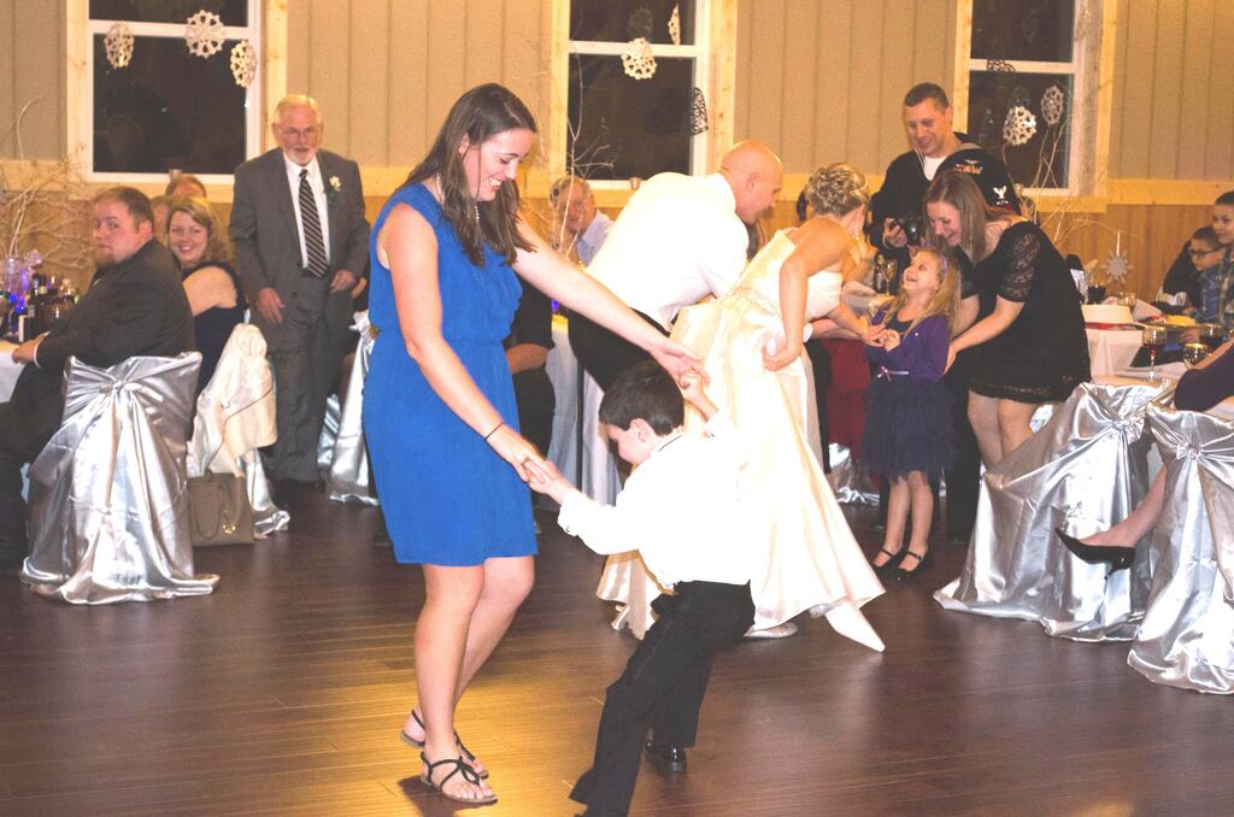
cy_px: 408
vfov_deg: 20.1
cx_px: 617
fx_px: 2309
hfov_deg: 29.9
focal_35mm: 68
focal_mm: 45
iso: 3200
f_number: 5.3
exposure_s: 1/60
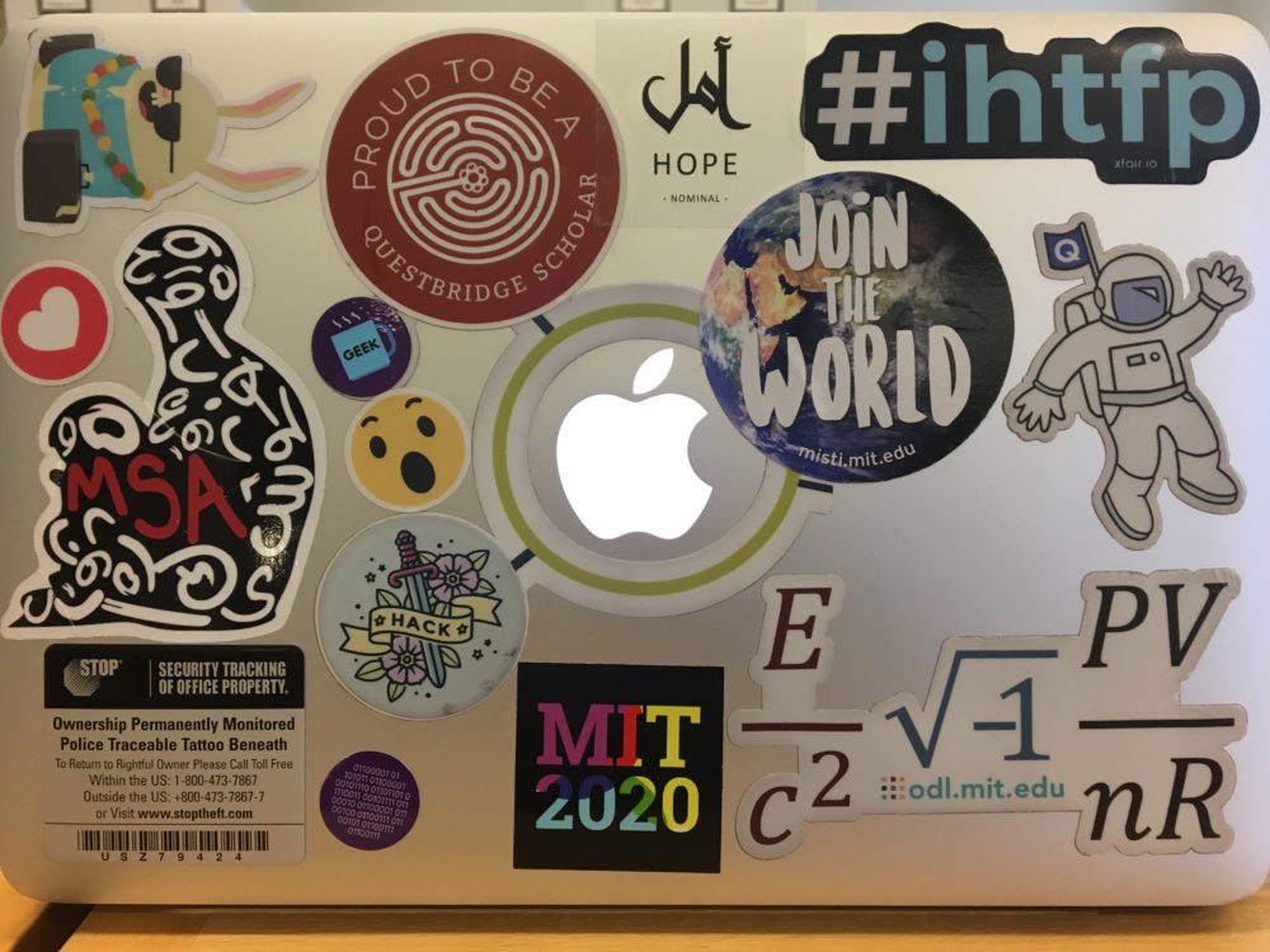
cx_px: 635
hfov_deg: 61.7
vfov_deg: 48.2
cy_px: 476
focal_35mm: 29
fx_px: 1064
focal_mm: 4.15
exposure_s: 1/30
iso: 80
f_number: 2.2
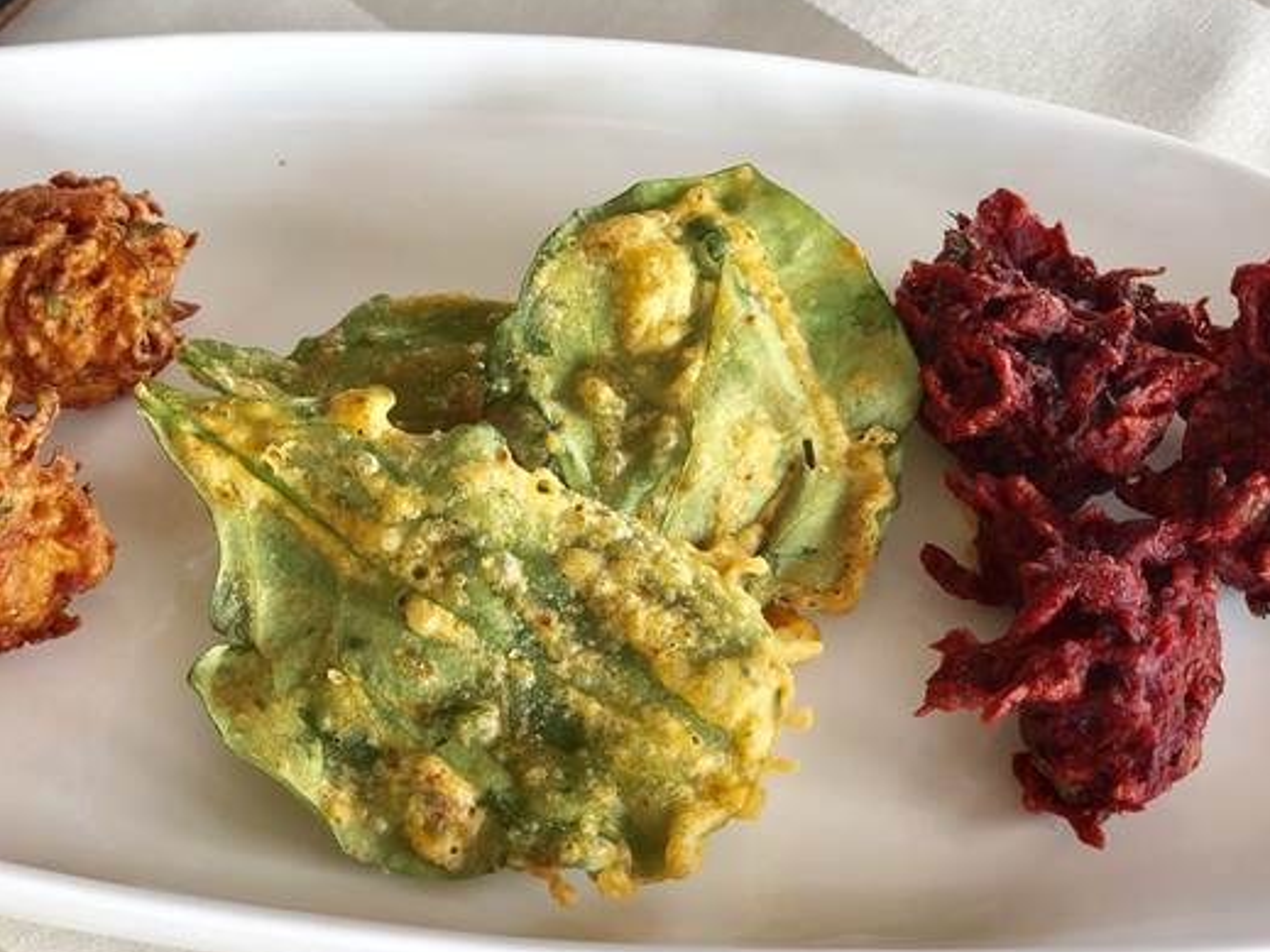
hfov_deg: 25.7
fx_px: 2788
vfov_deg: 19.3
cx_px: 574
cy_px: 317
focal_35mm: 76
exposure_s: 1/50
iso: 20
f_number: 2.4
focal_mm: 6
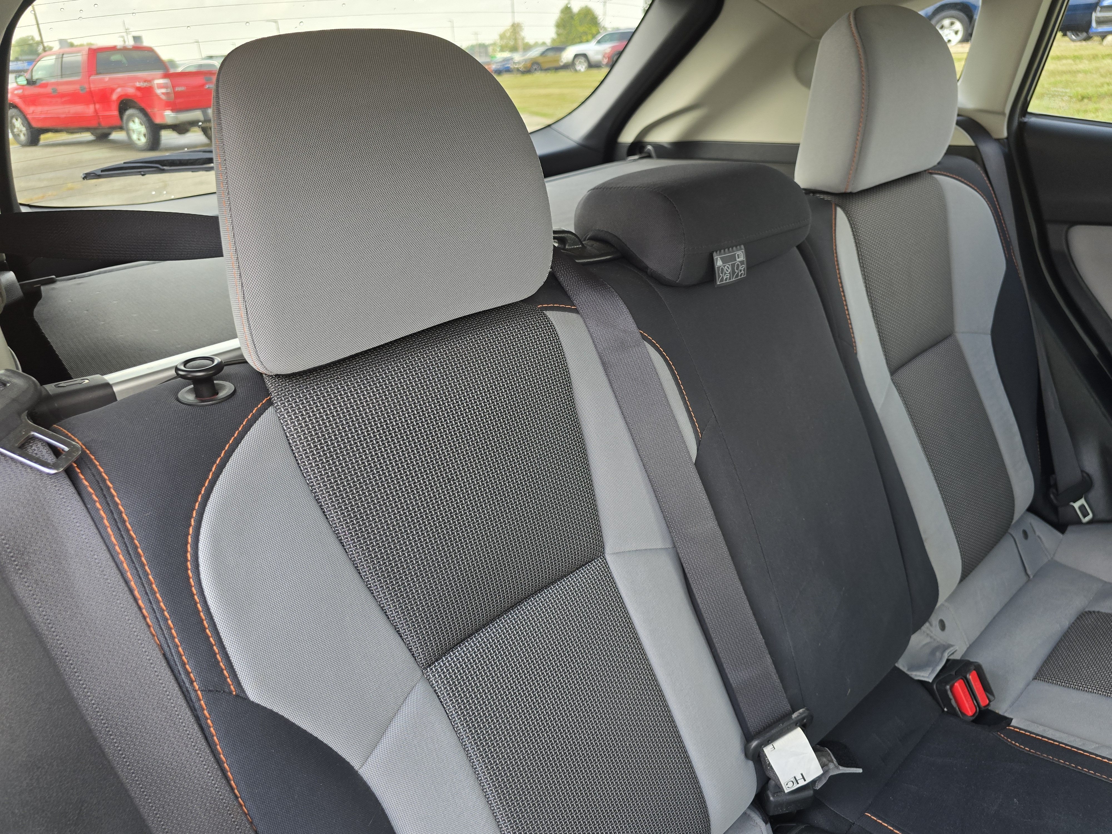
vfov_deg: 58.9
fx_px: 739
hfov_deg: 73.9
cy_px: 417
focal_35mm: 23
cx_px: 556
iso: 64
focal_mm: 6.3
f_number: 1.7
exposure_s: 1/180
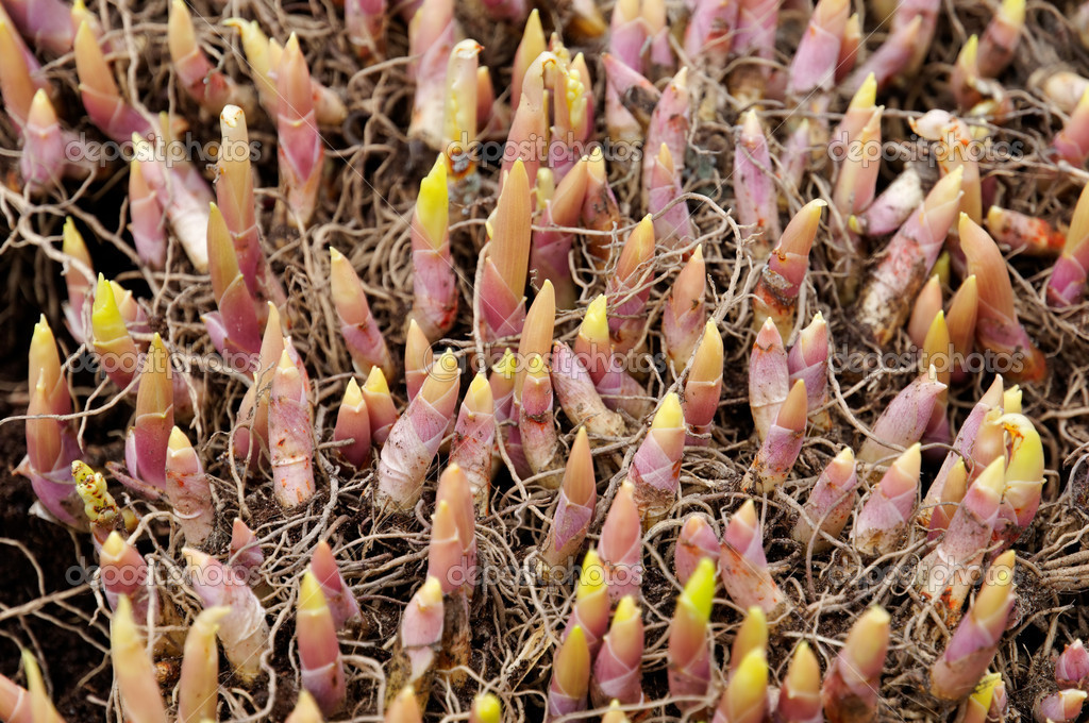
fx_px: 3852
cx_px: 544
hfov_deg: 16.1
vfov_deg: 10.7
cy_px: 362
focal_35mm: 128
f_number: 5.6
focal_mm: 85
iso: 250
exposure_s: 1/100
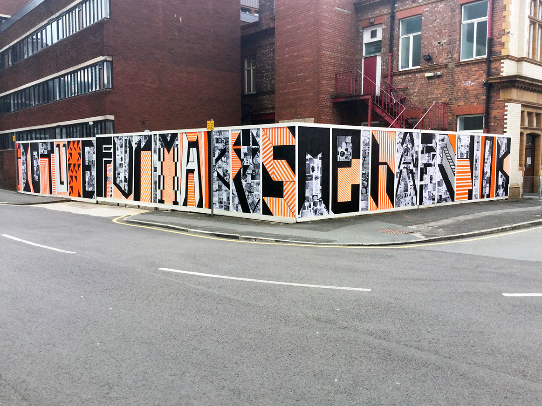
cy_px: 200
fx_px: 501
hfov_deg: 56.8
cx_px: 277
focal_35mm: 32
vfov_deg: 44.2
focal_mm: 3.3
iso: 25
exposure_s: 1/382
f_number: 2.4
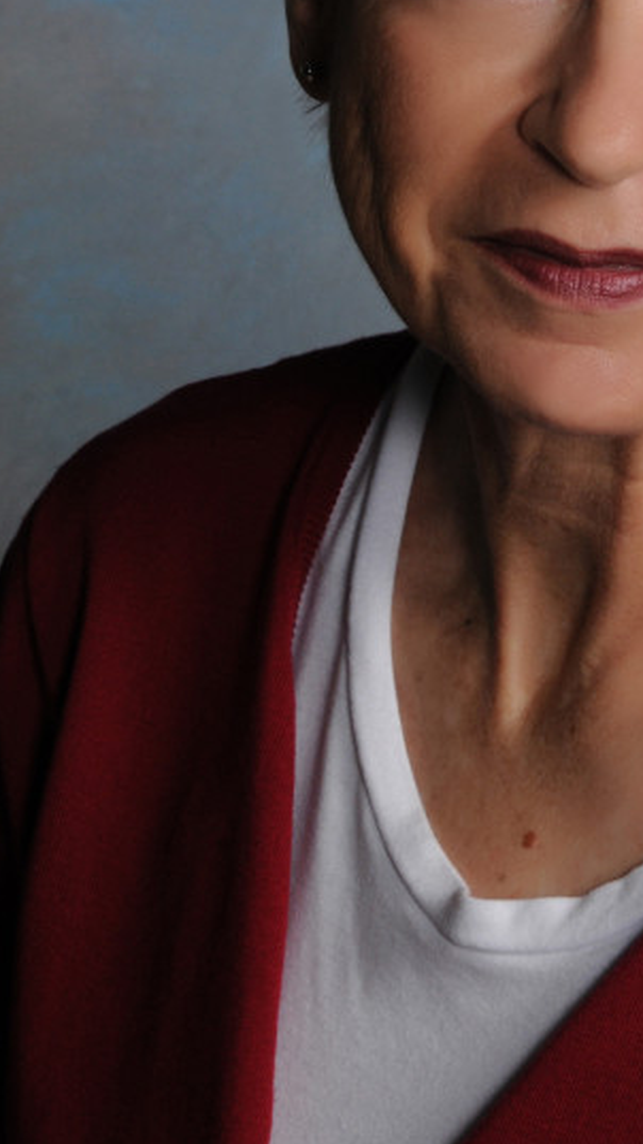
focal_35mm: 335
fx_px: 10156
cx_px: 639
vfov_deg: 6.4
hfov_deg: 3.6
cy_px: 94
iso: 400
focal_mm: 112
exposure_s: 1/160
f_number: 18
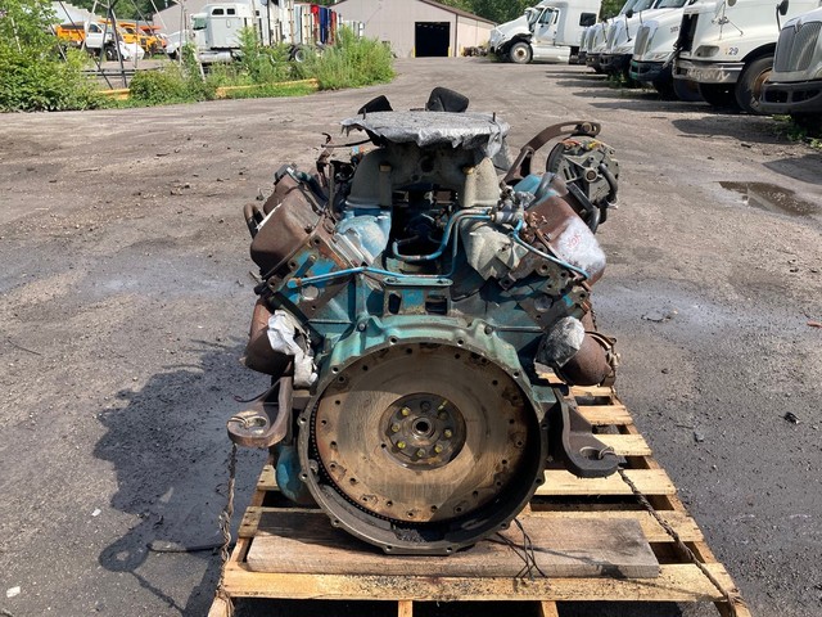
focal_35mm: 28
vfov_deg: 49.7
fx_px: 665
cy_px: 308
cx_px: 411
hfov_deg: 63.4
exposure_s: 1/1091
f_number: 1.8
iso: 20
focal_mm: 3.99
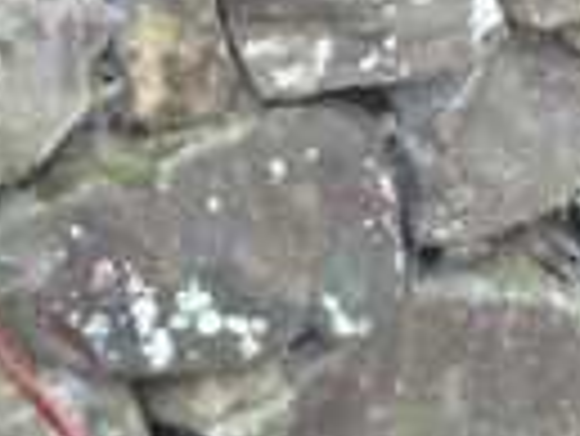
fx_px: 3287
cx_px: 1259
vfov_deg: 7.3
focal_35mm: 196
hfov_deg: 9.3
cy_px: -391
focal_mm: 4.12
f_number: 2.4
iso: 50
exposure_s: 1/60
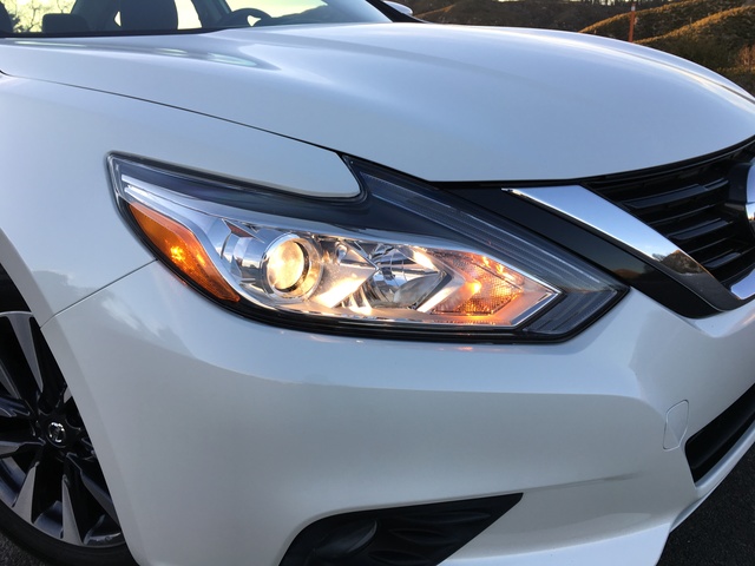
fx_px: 633
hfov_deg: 61.7
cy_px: 283
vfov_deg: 48.2
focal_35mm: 29
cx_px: 378
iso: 25
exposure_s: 1/120
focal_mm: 4.15
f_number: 2.2
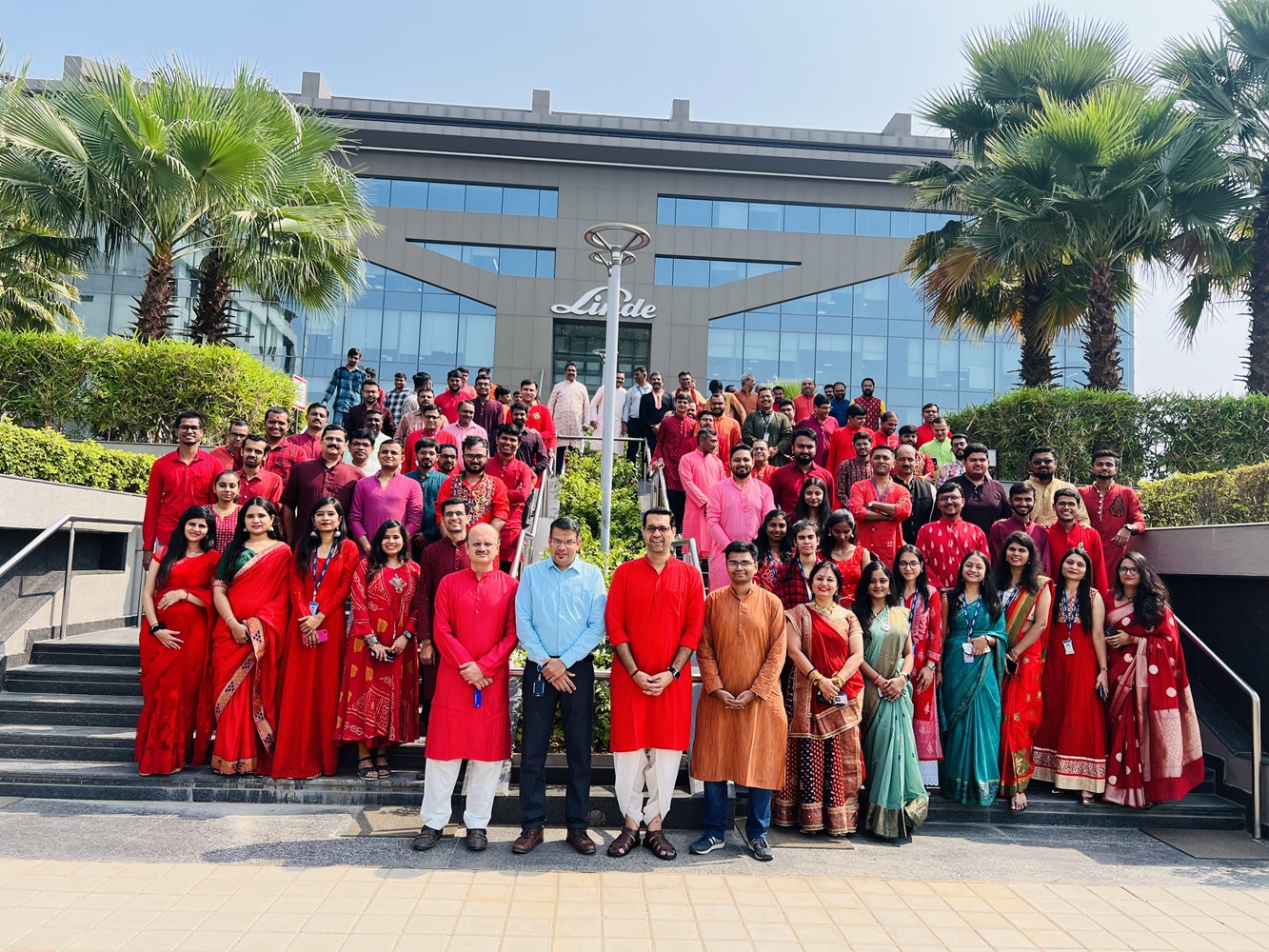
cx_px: 634
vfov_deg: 53.1
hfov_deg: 67.3
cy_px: 476
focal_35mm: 26
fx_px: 953
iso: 50
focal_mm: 5.7
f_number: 1.5
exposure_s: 1/1645
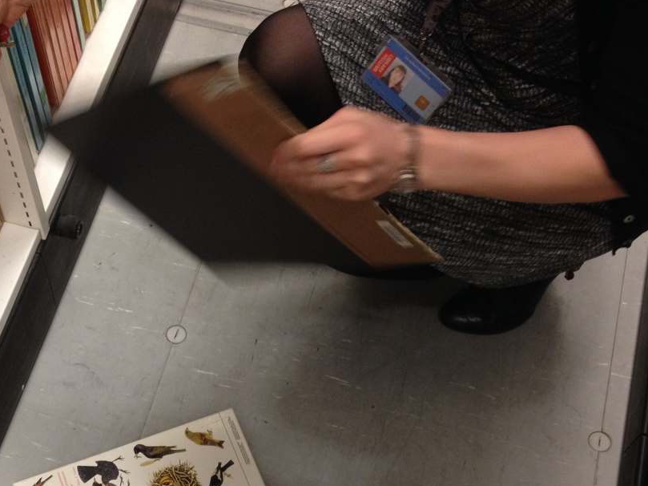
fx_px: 1085
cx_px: 213
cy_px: 399
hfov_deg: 32.9
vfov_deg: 24.7
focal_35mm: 58
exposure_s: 1/20
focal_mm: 4.28
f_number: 2.4
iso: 160
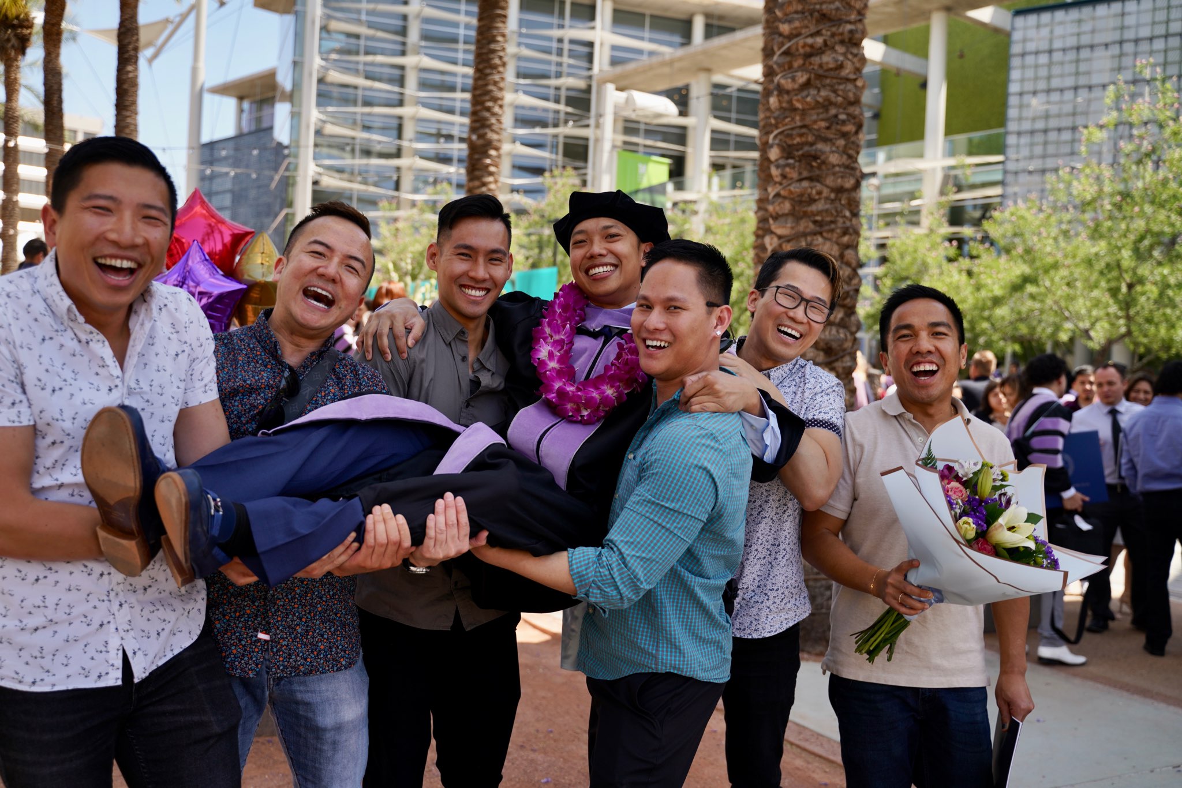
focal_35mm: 35
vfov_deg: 37.9
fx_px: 1149
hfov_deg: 54.4
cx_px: 591
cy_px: 394
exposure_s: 1/800
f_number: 2.8
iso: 125
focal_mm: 35
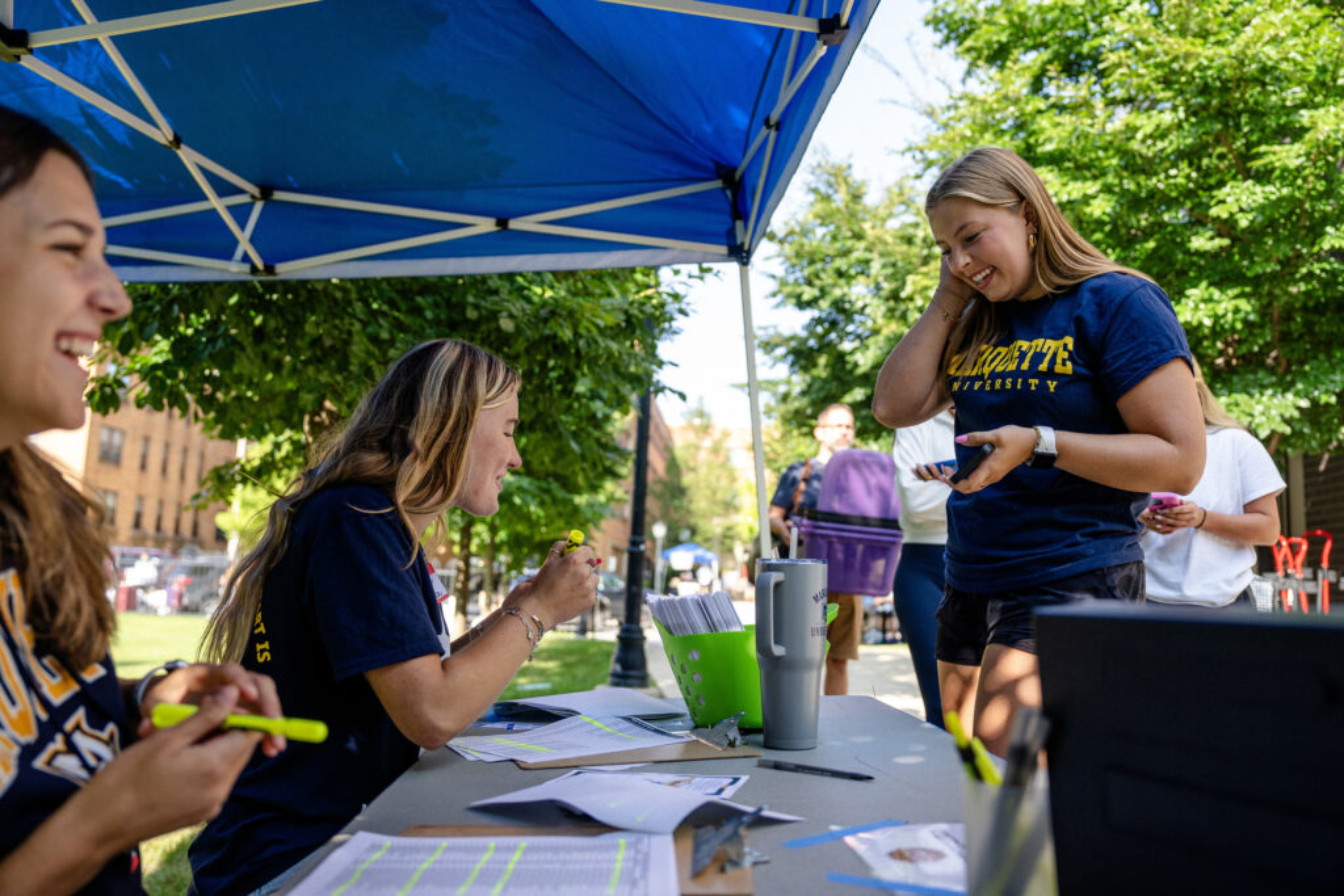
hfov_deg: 61.9
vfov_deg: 43.6
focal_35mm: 30
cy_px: 448
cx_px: 672
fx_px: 1120
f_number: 2.8
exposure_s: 1/200
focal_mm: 30
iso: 100
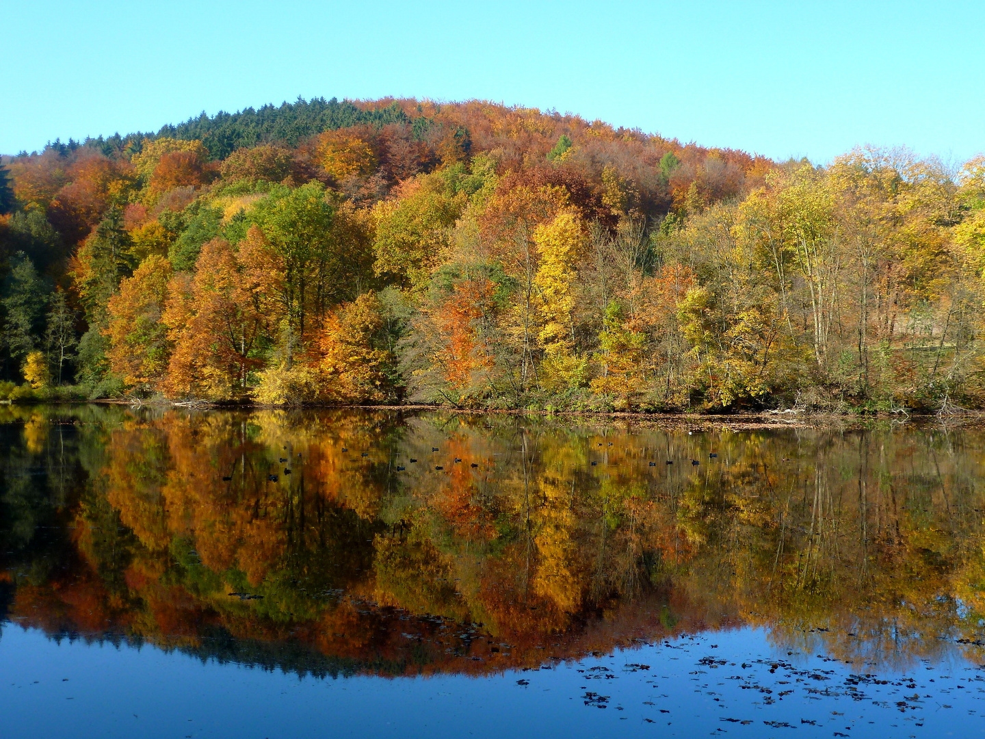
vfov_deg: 32.2
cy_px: 370
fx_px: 1280
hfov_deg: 42.1
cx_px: 492
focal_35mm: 45
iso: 100
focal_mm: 8
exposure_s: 1/200
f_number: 4
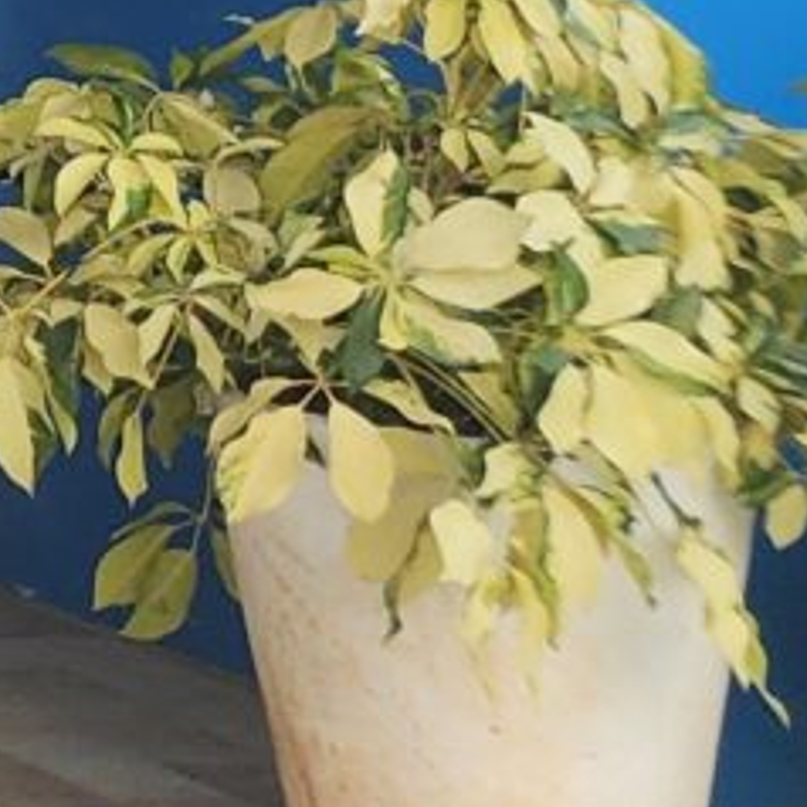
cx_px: -2604
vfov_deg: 9.4
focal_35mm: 175
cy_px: -776
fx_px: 4616
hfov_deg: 7.0
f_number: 1.8
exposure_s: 1/180
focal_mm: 6.4
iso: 64
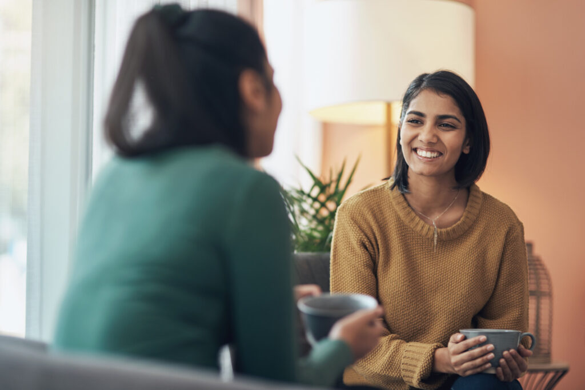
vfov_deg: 16.1
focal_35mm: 85
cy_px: 195
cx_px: 292
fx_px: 1381
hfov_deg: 23.9
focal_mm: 85
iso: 320
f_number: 1.8
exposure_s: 1/320
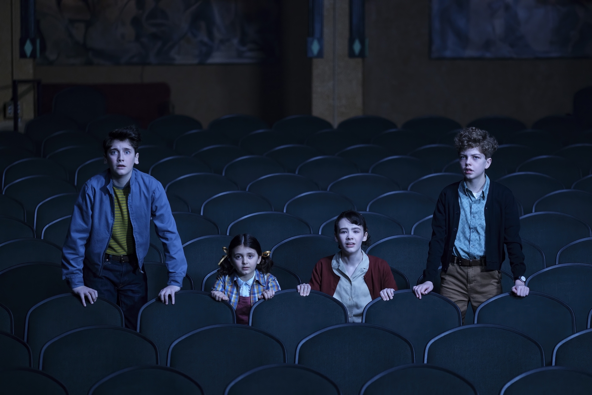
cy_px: 198
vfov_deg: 10.2
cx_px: 296
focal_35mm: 135
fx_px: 2220
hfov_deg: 15.2
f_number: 2
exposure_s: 1/125
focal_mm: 90
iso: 2000
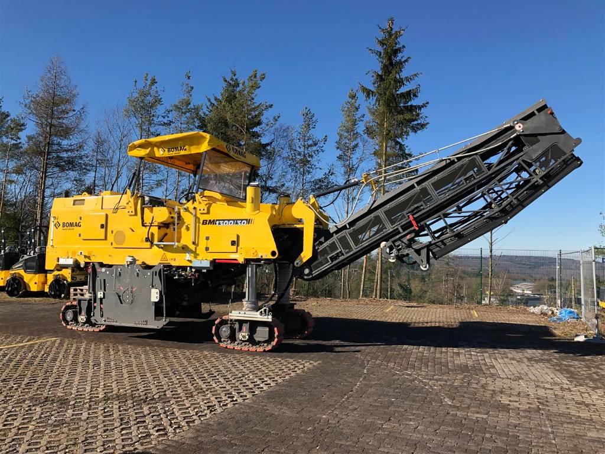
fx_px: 489
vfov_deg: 49.7
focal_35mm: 28
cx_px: 302
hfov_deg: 63.4
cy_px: 227
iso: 20
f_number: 1.8
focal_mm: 3.99
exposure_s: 1/1548
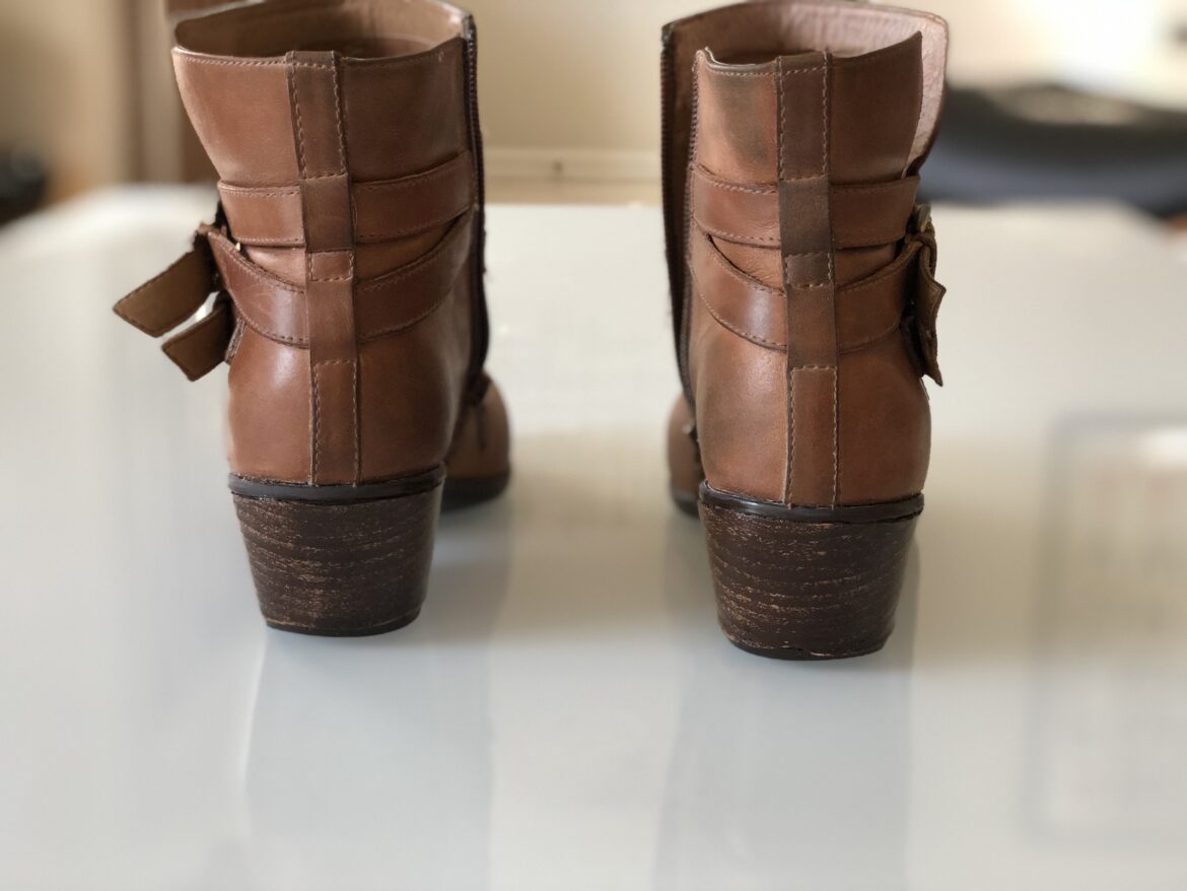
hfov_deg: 36.8
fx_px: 1783
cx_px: 594
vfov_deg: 28.0
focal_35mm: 52
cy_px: 446
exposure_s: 1/60
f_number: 2.4
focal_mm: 6
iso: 125
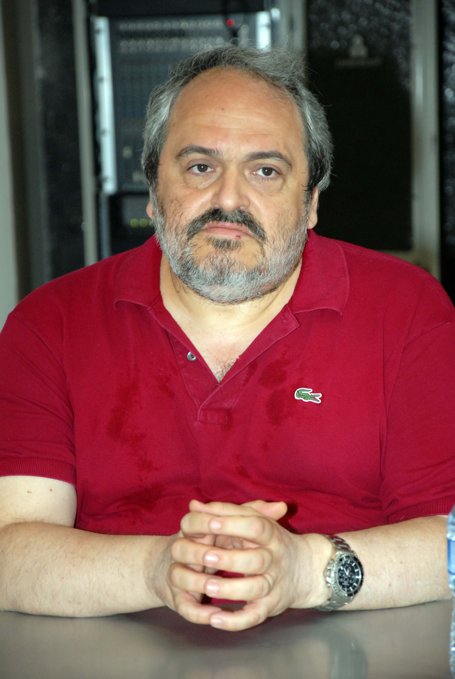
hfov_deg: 8.7
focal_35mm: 158
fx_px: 2977
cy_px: 340
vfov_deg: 13.0
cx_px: 228
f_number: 6.3
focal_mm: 105
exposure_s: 1/60
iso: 500
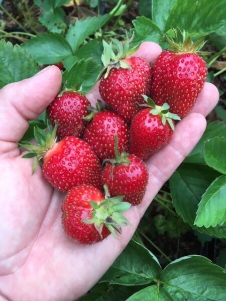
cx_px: 113
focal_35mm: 29
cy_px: 150
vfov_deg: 61.7
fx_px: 252
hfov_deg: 48.2
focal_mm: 4.15
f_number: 2.2
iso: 25
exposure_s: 1/30
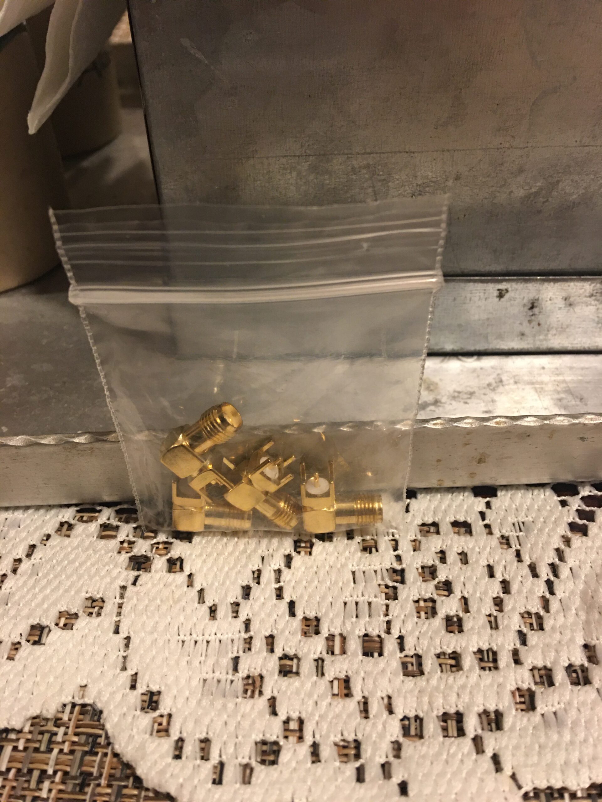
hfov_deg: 48.2
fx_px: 672
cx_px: 301
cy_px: 401
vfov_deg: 61.7
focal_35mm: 29
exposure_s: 1/15
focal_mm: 4.15
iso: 100
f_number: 2.2
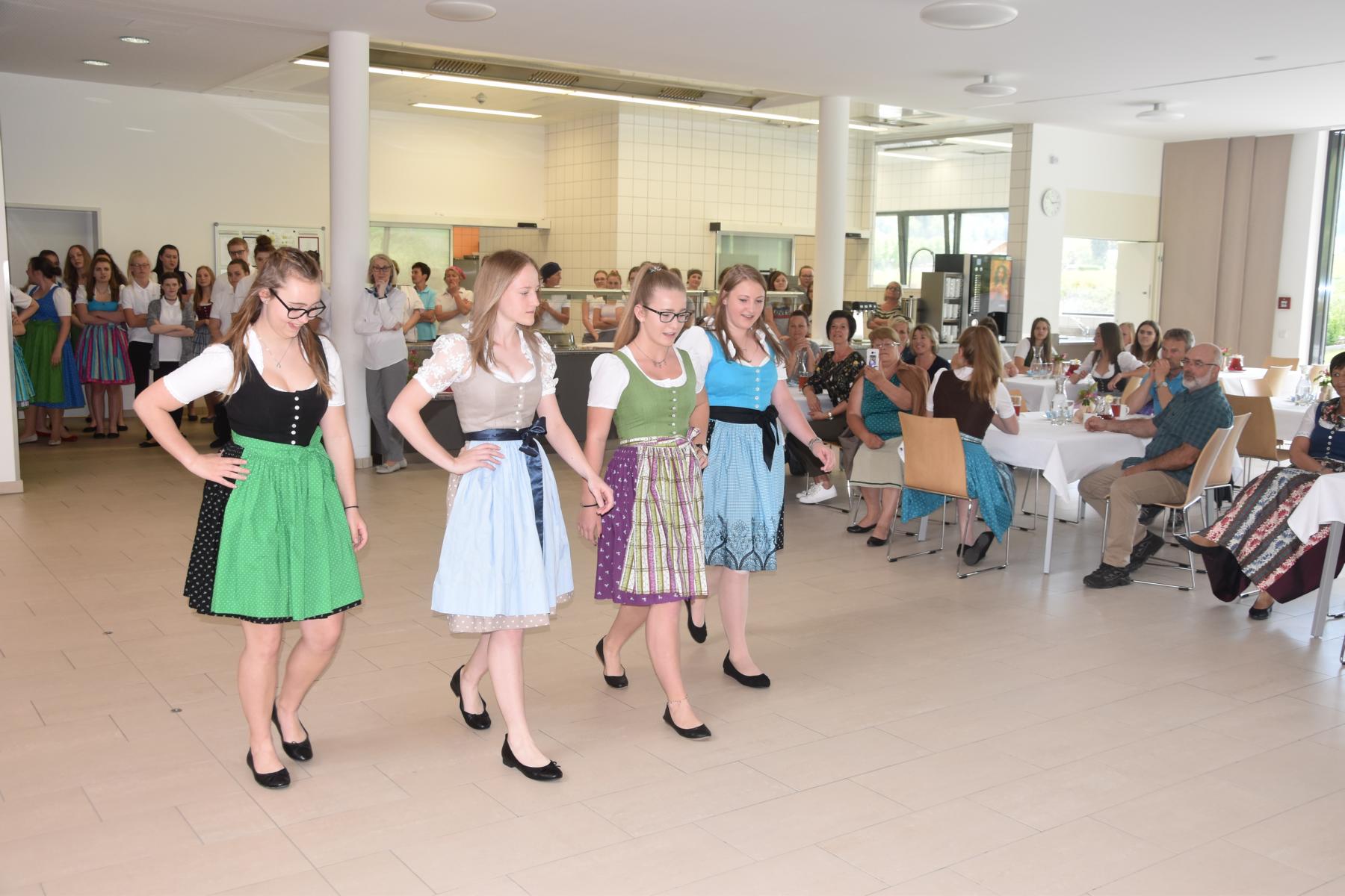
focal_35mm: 33
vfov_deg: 40.0
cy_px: 448
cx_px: 672
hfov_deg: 57.2
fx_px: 1233
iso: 560
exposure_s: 1/125
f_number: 5.6
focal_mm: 22
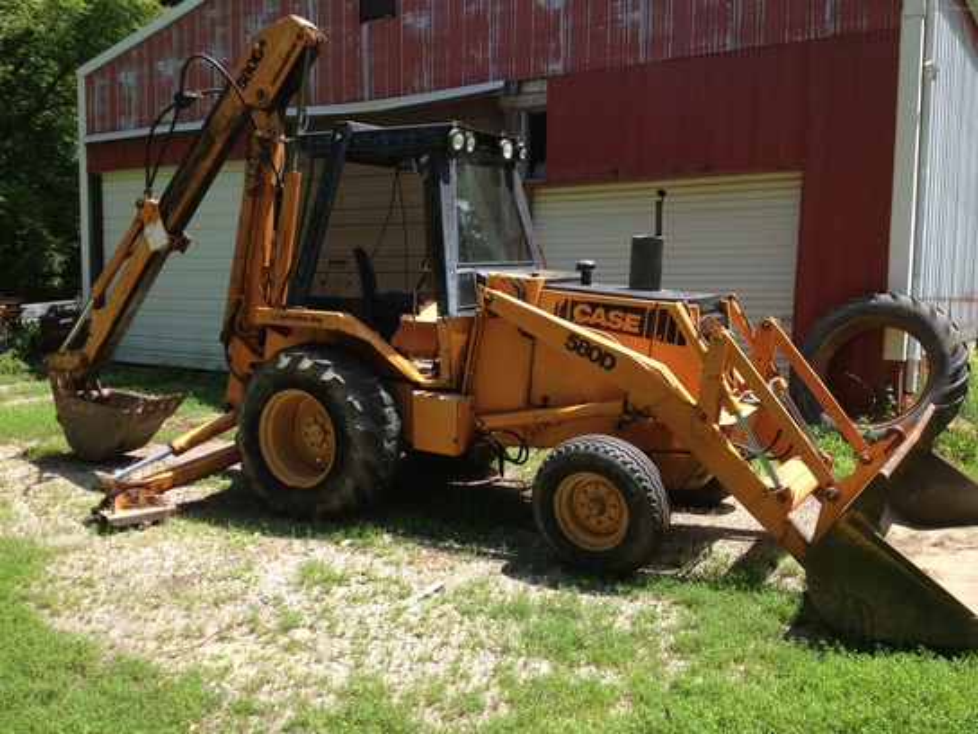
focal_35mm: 35
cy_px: 367
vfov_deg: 40.7
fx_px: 989
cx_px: 489
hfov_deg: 52.6
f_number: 2.4
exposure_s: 1/726
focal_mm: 4.28
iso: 50
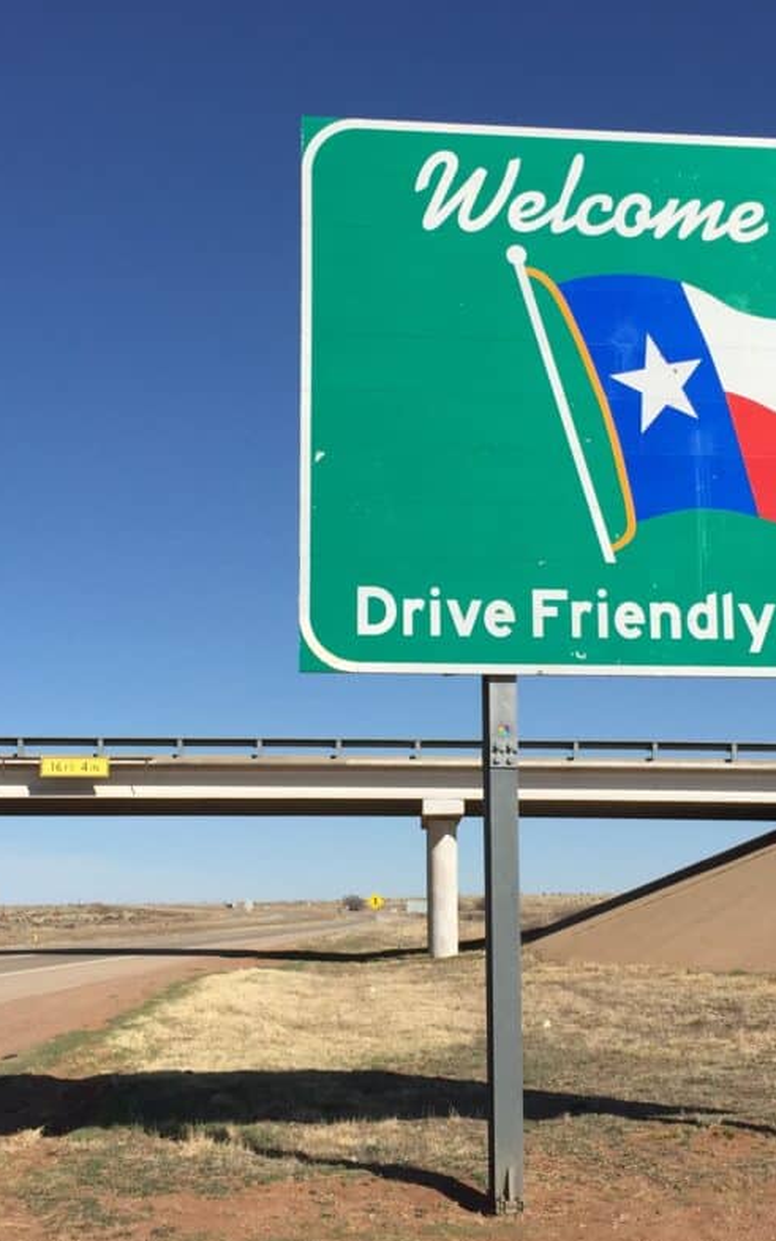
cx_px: 409
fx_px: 1589
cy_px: 673
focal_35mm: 47
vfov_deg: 42.6
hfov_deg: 27.4
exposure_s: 1/3597
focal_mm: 4.15
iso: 32
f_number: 2.2
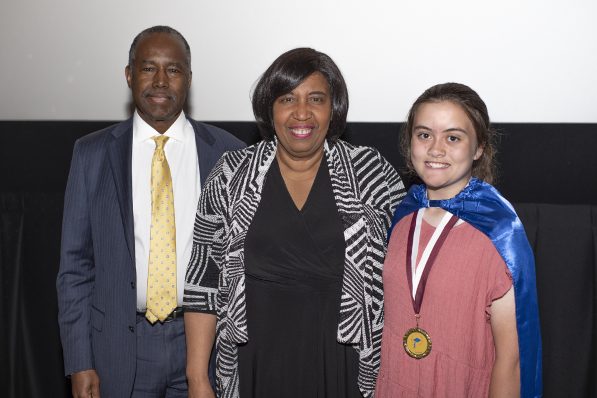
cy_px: 198
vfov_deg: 26.5
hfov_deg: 38.9
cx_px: 298
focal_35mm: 51
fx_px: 846
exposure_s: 1/50
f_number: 3.5
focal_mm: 50
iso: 200
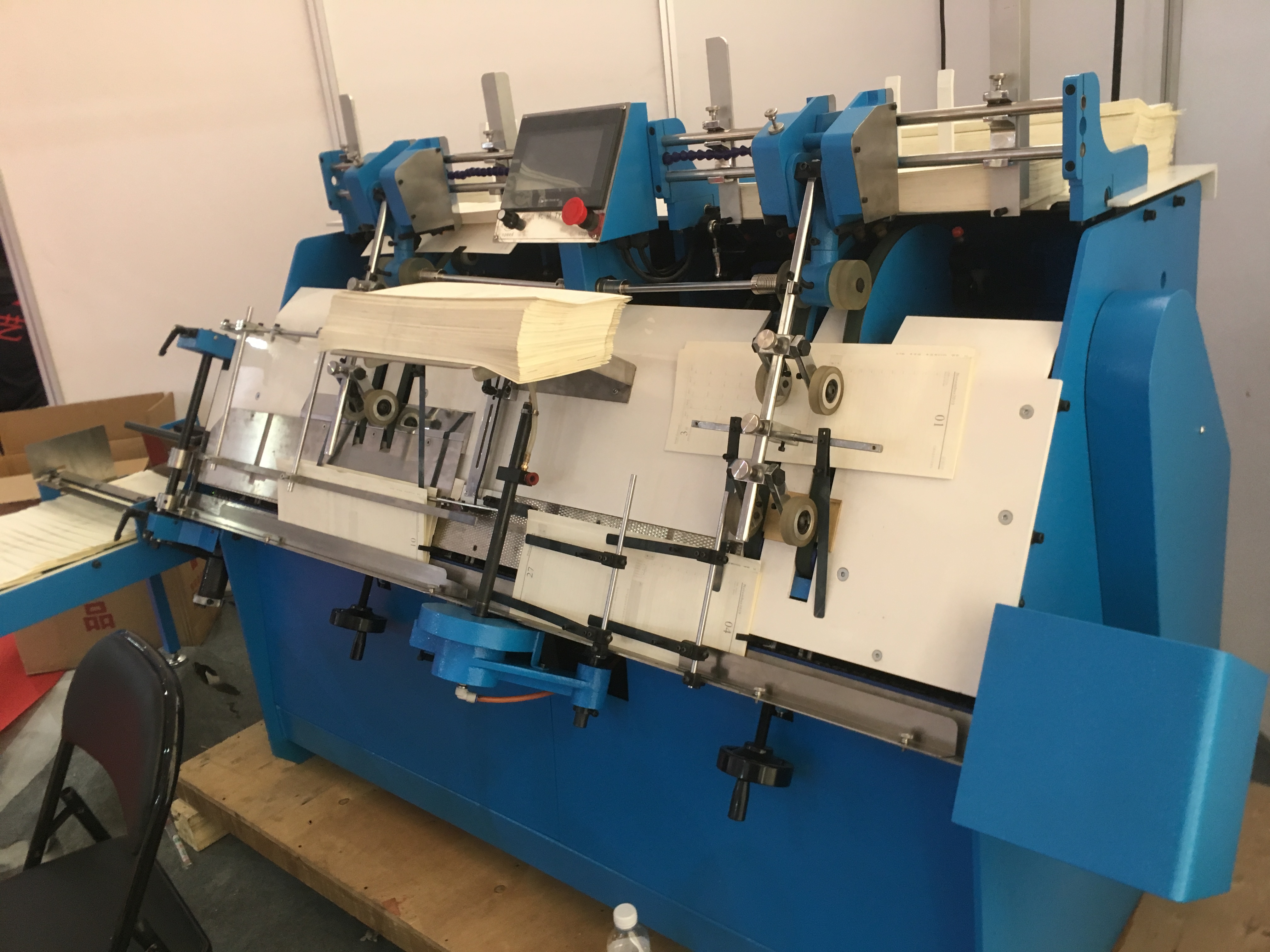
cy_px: 476
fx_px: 1064
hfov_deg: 61.7
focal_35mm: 29
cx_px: 635
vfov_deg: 48.2
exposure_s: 1/33
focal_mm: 4.15
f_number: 2.2
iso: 125
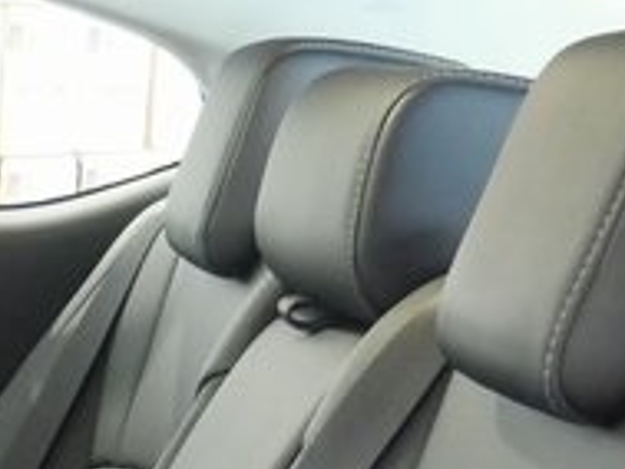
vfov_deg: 10.8
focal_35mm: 130
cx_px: -546
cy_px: 793
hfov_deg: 13.4
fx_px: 2349
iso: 3200
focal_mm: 12
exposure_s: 1/8
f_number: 3.5
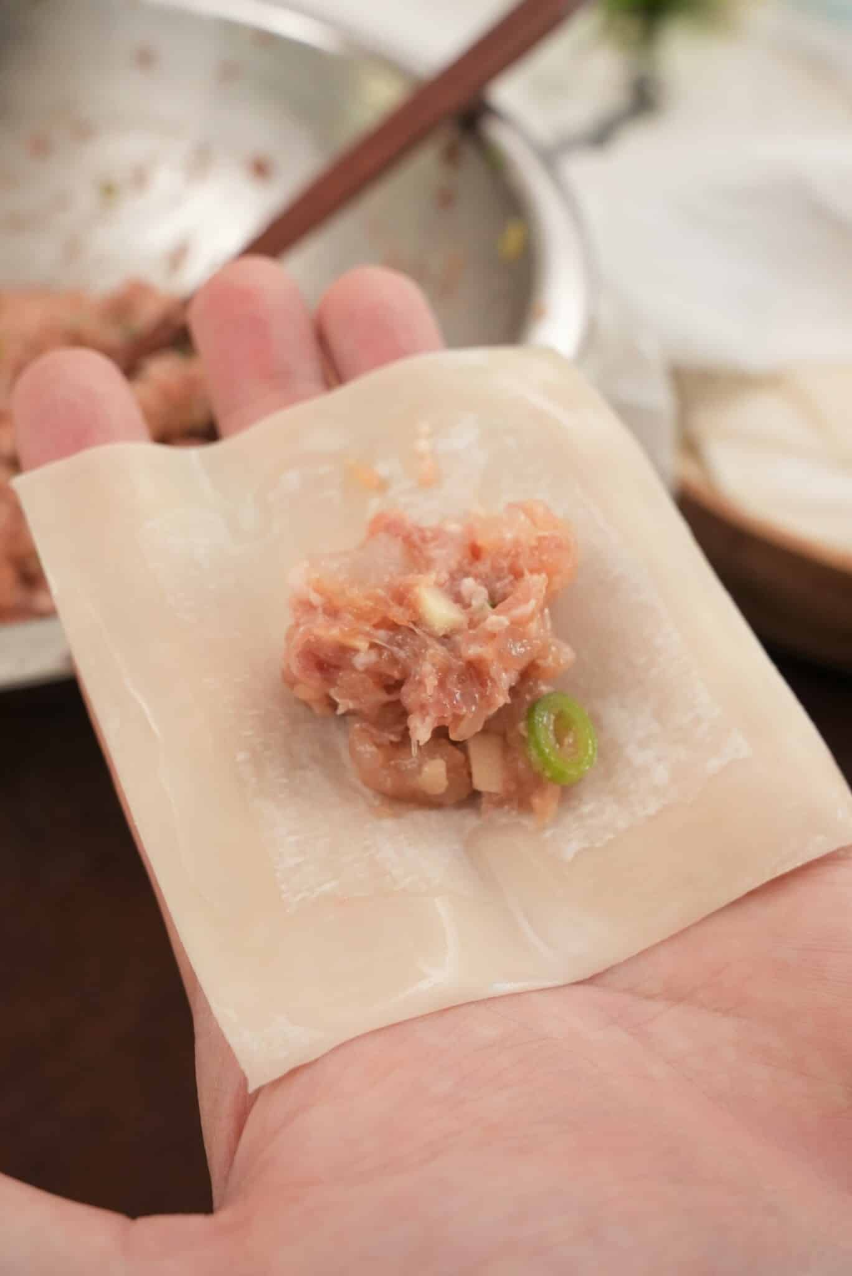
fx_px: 1358
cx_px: 426
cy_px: 638
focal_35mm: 38
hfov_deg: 34.8
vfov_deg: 50.3
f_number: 9
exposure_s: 1/200
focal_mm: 38.3
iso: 4000
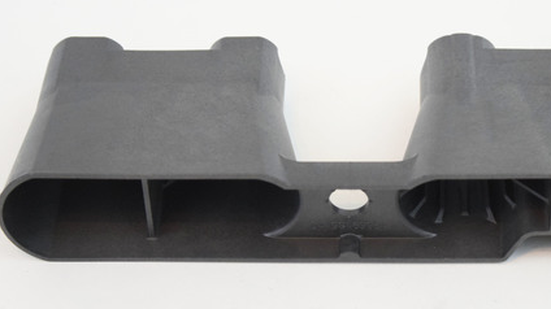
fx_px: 1665
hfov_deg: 18.8
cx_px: 351
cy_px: 150
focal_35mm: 114
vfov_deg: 10.6
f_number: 5.3
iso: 1400
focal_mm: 48
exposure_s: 1/60
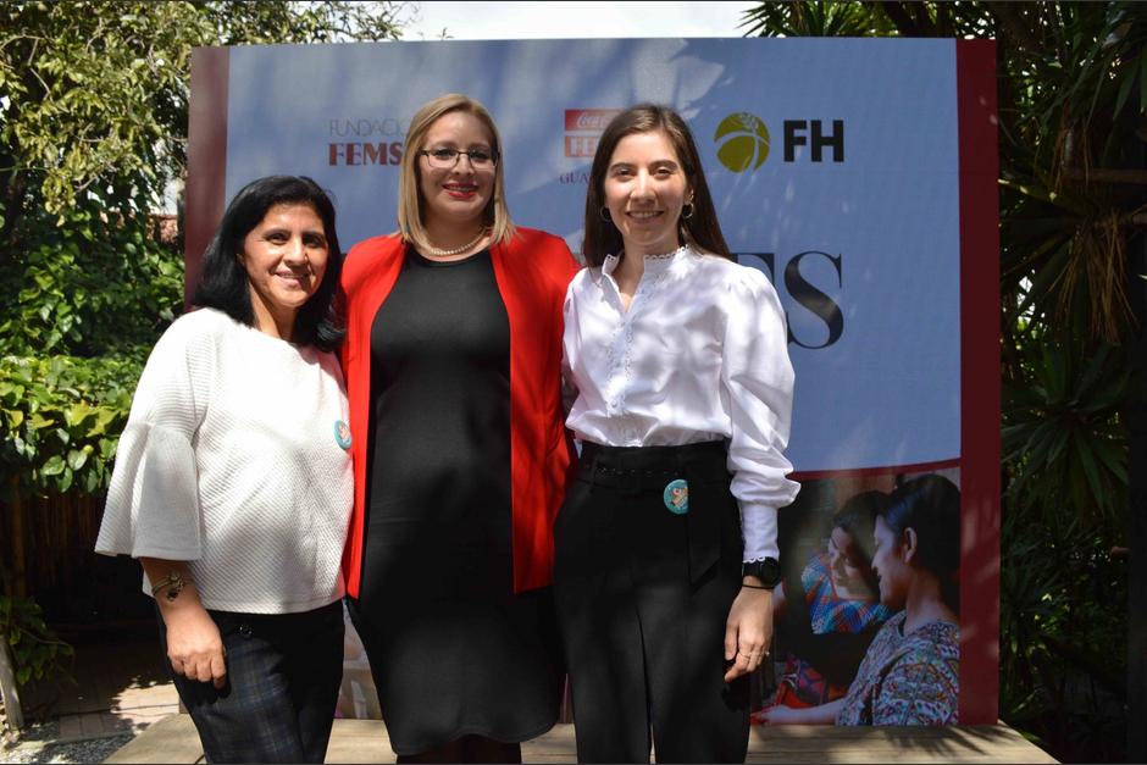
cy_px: 382
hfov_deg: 61.9
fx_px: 956
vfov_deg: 43.6
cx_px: 574
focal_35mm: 30
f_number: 7.1
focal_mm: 20
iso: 100
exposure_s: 1/200
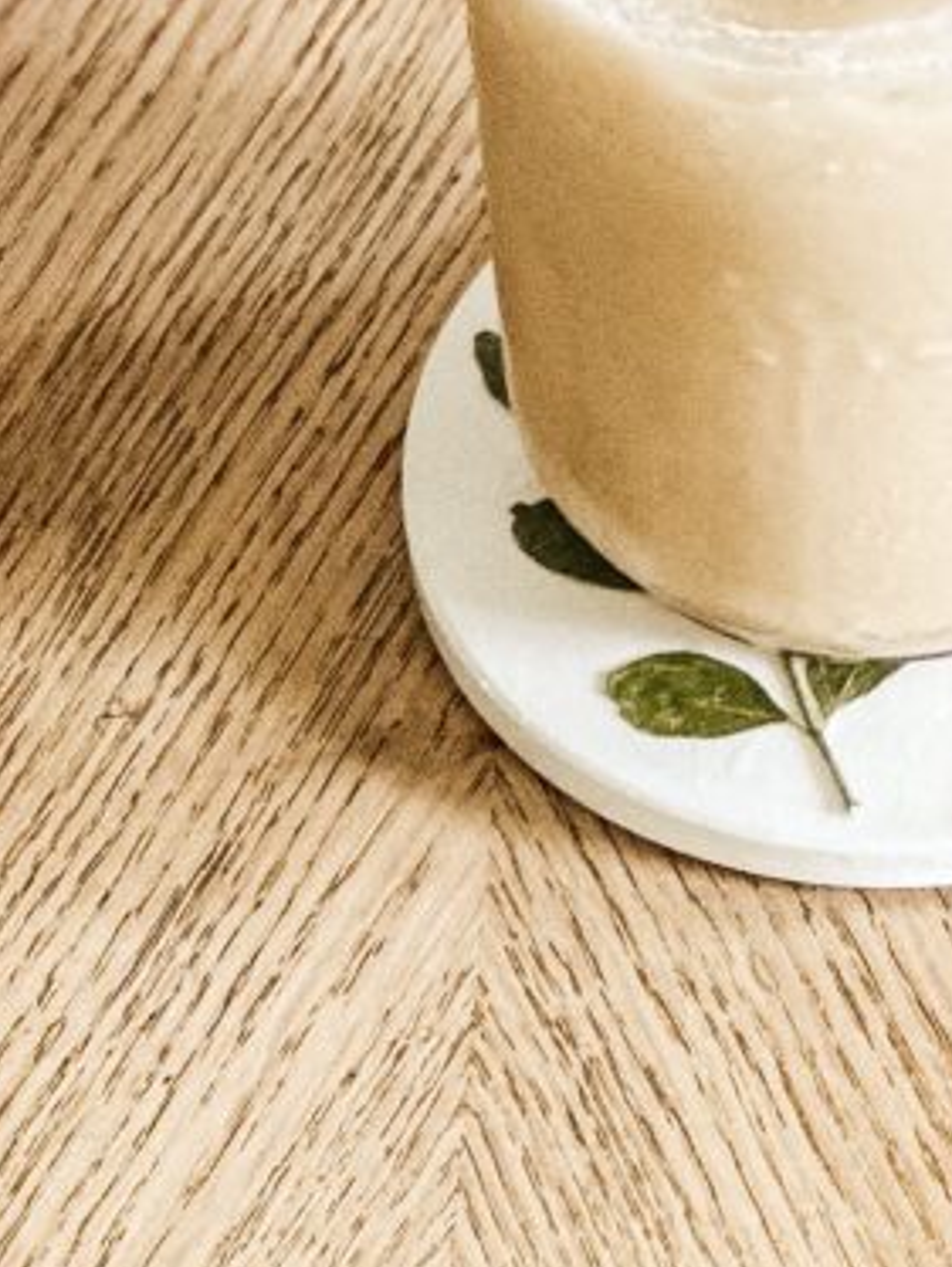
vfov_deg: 6.3
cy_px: 156
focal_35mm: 316
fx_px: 11574
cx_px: 1819
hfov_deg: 4.6
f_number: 2.8
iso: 250
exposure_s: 1/40
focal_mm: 9
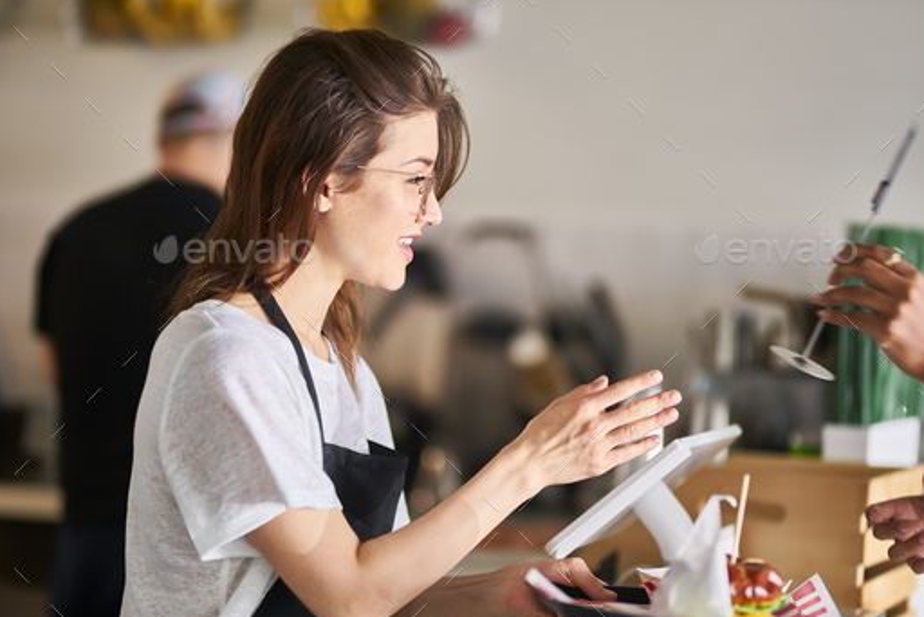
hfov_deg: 20.8
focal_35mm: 98
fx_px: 2517
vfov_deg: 14.0
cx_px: 500
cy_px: 336
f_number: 1.4
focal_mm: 85
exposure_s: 1/160
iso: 250
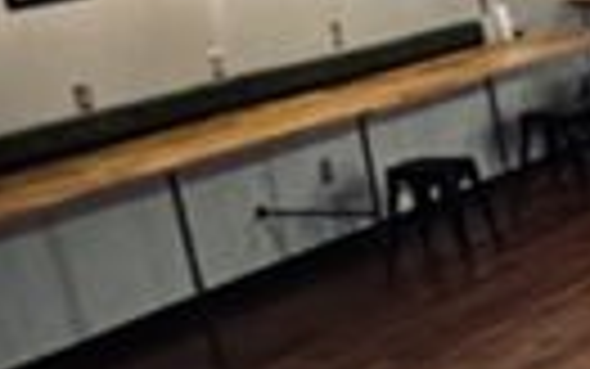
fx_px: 1223
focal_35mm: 76
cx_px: 1576
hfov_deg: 13.3
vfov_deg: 16.9
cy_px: 346
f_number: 1.8
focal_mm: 1.57
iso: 640
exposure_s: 1/40
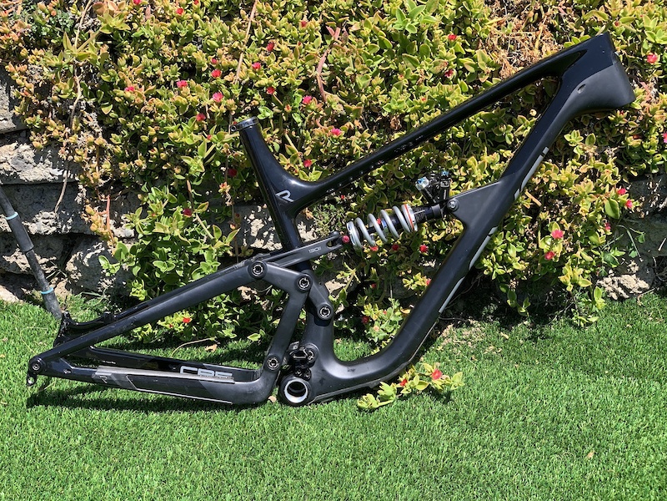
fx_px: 1002
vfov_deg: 28.0
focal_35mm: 52
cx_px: 334
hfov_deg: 36.8
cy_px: 250
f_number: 2.4
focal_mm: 6
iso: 16
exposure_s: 1/406
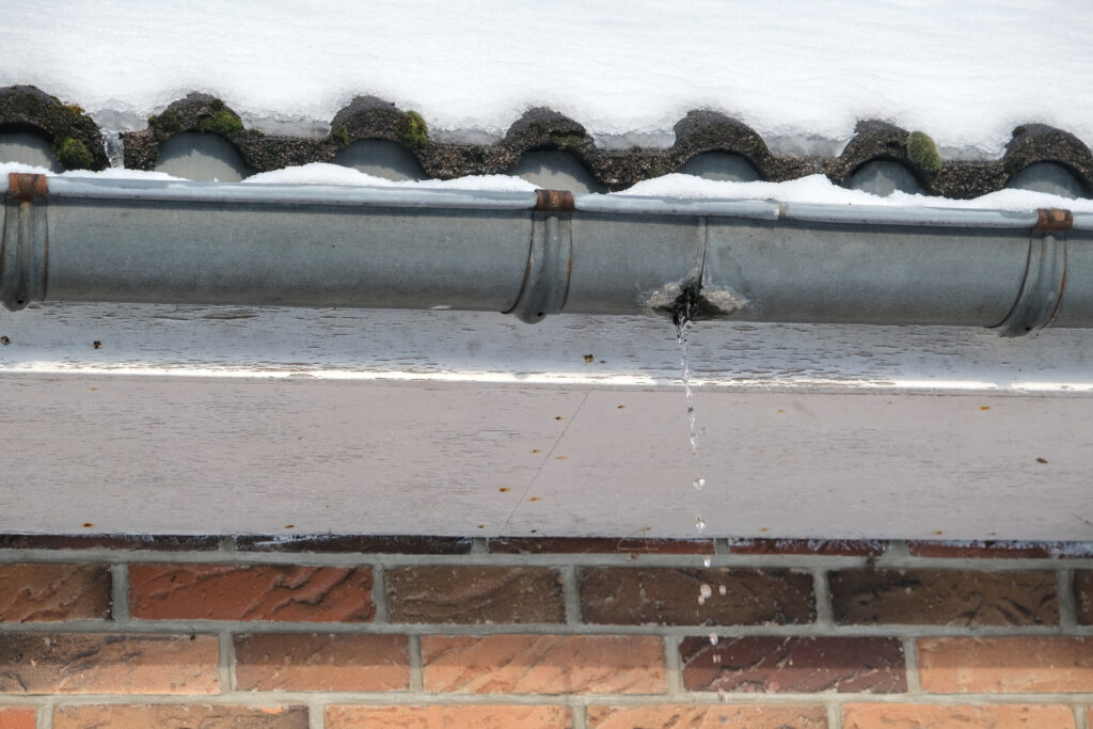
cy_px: 364
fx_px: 3644
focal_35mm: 120
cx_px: 546
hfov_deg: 17.1
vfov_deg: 11.4
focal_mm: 80
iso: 160
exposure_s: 1/450
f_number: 5.6
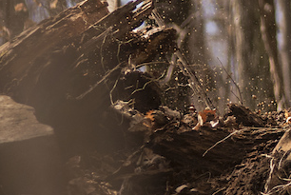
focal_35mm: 705
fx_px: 5707
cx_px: 744
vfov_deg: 2.0
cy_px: -7
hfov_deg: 2.9
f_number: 3.2
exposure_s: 1/4000
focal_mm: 135
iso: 500
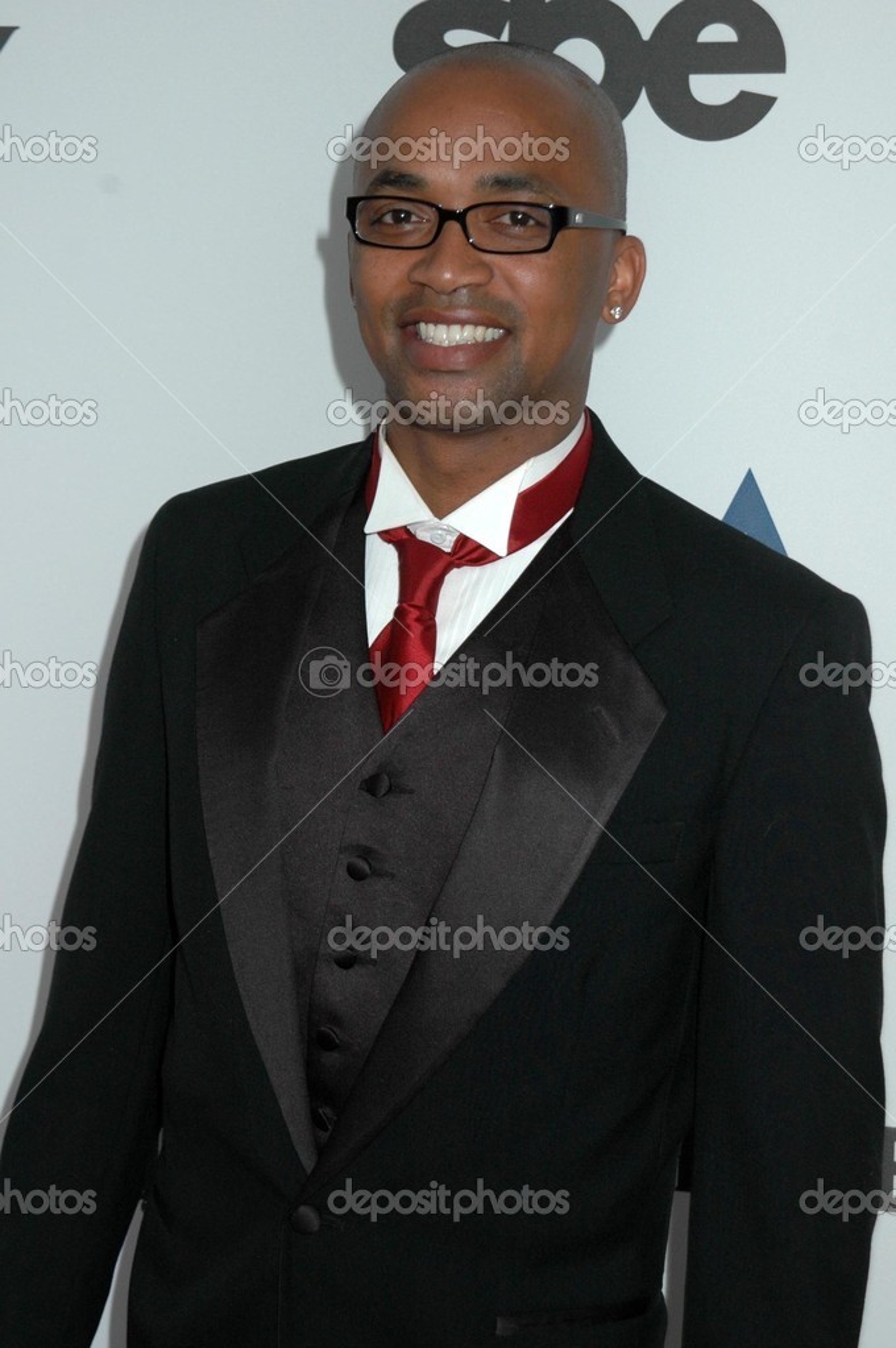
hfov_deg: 17.5
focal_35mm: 78
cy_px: 674
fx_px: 2918
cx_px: 448
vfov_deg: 26.0
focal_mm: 52
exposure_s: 1/125
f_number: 6.3
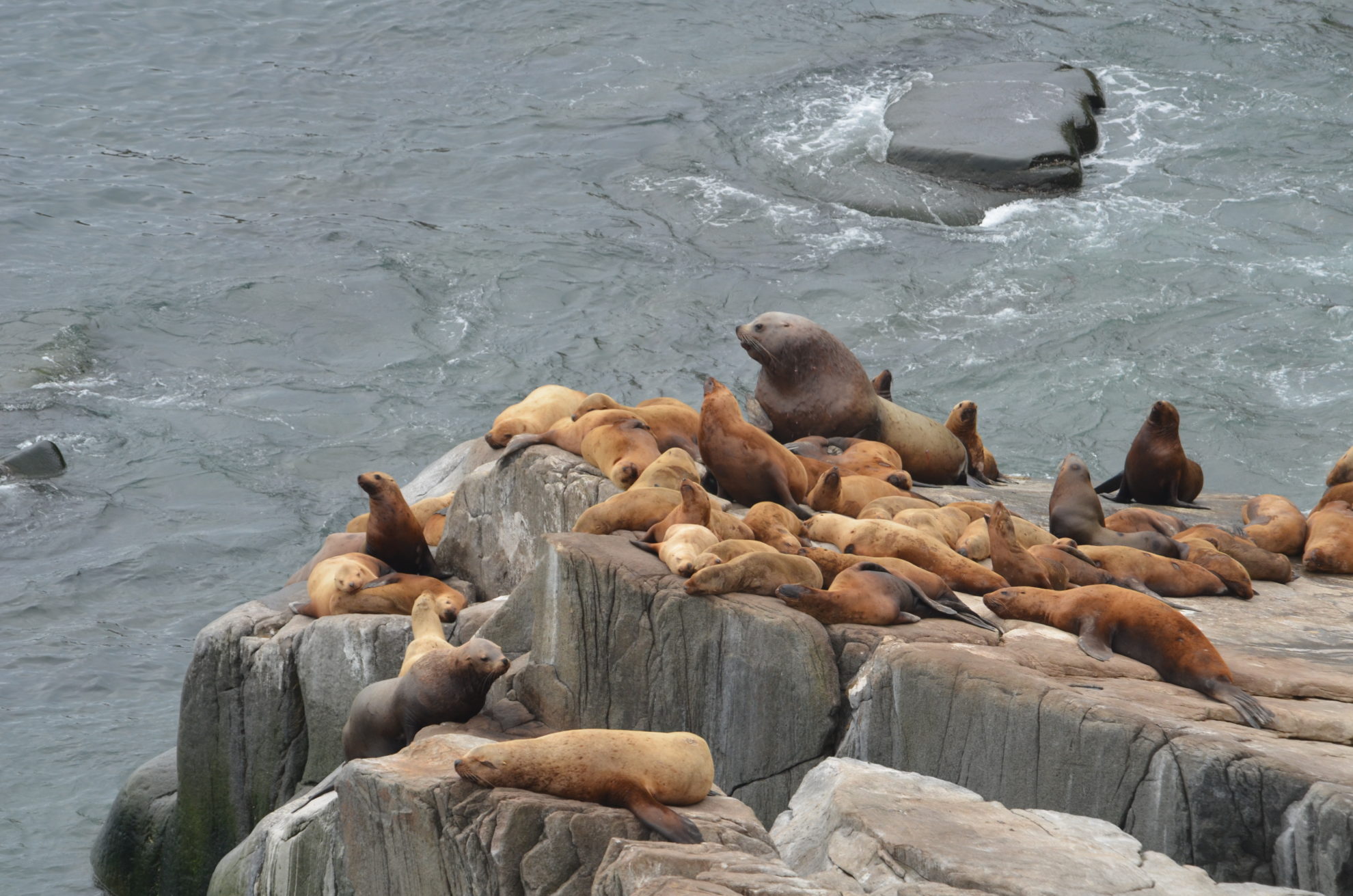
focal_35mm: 390
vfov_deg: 3.5
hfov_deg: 5.3
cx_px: 676
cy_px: 448
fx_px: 14626
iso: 400
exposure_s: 1/1000
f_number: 5.3
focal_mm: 260
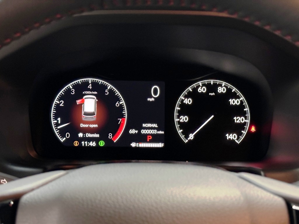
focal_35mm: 48
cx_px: 150
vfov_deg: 30.3
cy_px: 112
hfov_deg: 39.7
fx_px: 415
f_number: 1.78
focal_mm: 6.86
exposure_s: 1/24
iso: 640
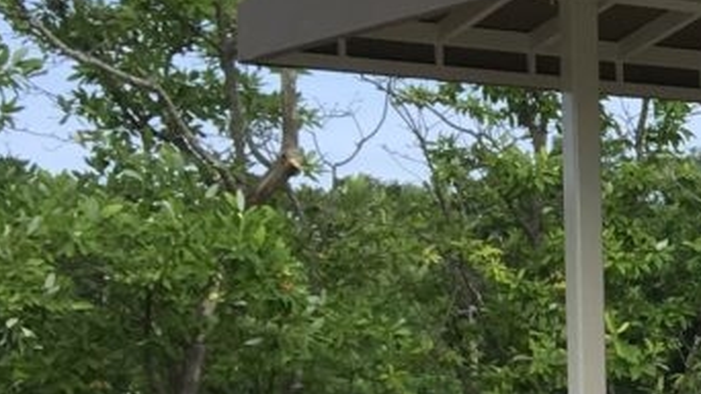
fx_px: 2750
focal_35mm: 148
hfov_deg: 12.3
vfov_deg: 8.1
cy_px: 497
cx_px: 1550
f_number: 2.2
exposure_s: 1/836
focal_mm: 4.15
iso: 25
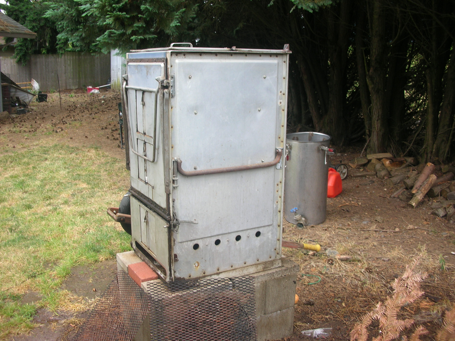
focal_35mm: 35
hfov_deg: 52.6
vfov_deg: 40.7
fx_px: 460
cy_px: 170
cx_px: 228
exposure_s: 1/49.4
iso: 50
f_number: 3
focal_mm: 5.8
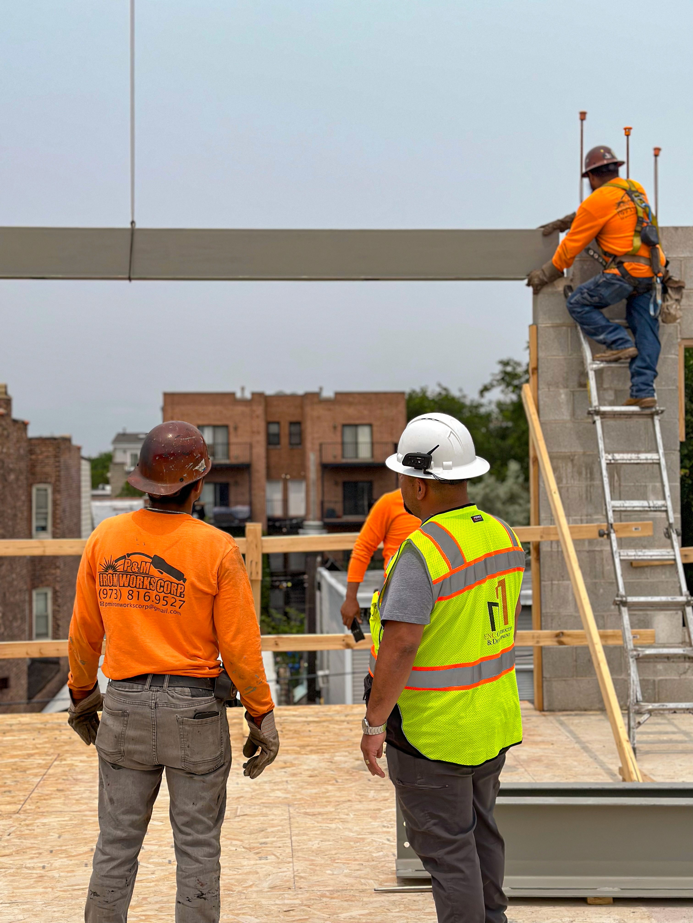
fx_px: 1281
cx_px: 346
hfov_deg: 30.3
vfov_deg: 39.7
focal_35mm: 48
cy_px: 462
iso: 100
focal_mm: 6.86
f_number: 1.8
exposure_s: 1/10000
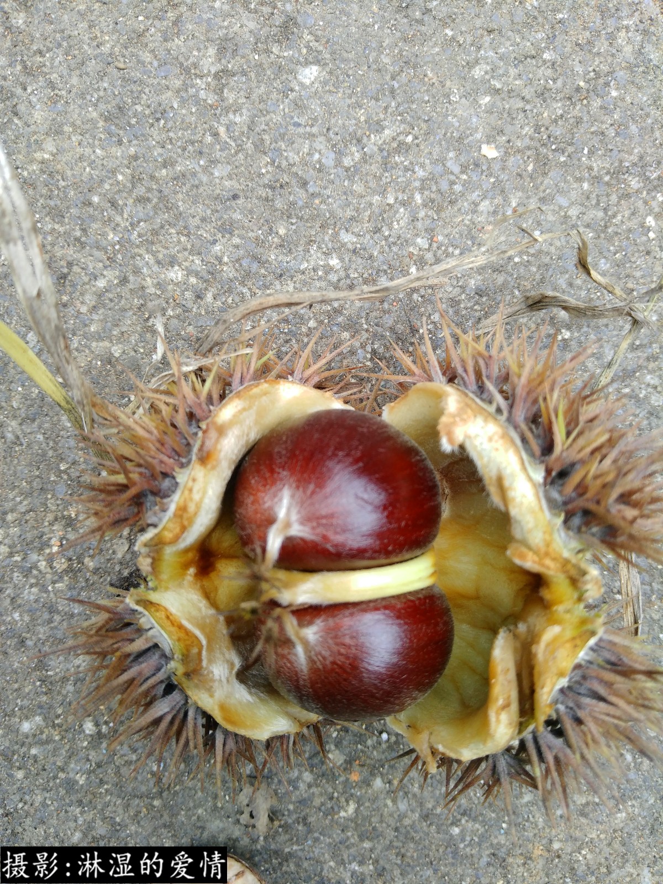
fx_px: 511
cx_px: 332
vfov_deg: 81.7
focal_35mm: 20
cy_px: 442
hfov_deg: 66.0
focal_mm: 3.46
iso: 100
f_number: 2.2
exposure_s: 1/50
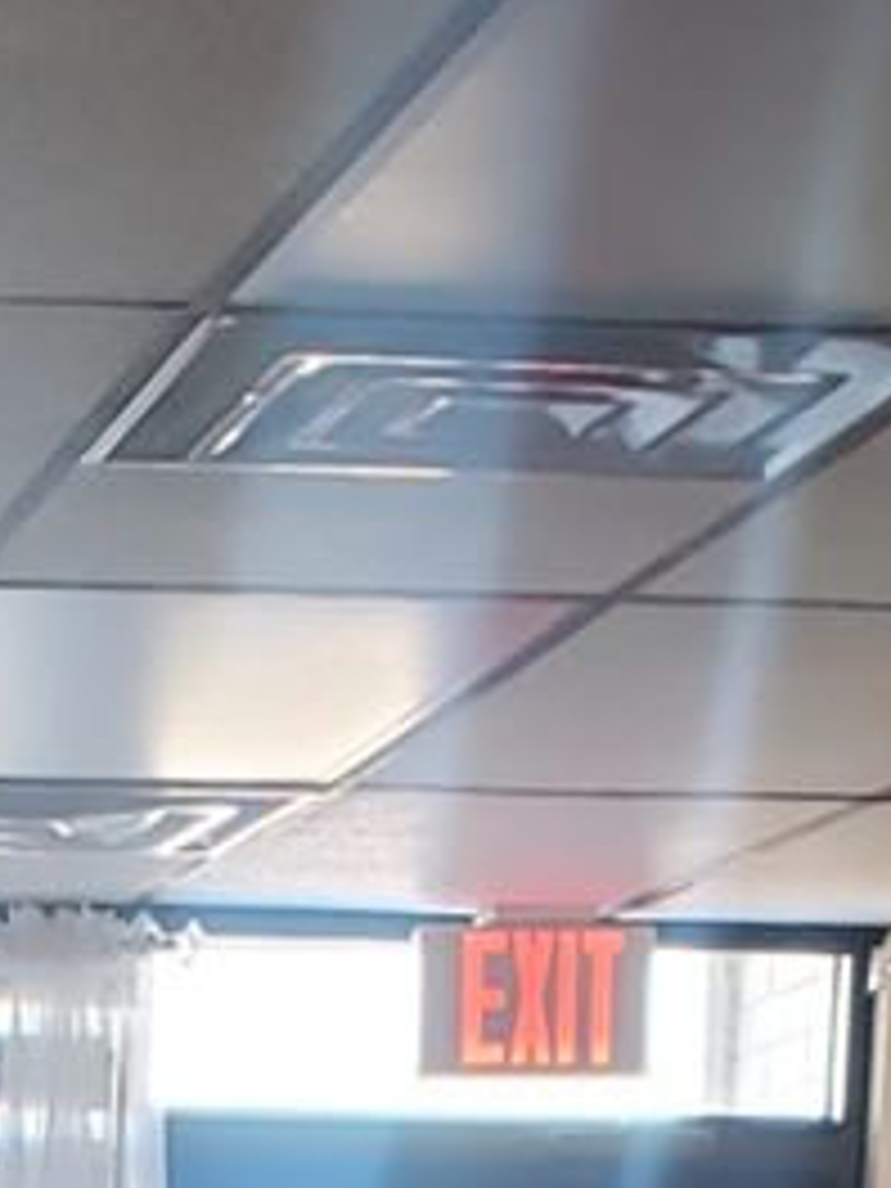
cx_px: -621
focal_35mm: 184
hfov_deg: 7.8
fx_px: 6315
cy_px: 3208
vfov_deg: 9.2
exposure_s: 1/60
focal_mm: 4.3
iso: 250
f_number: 2.4
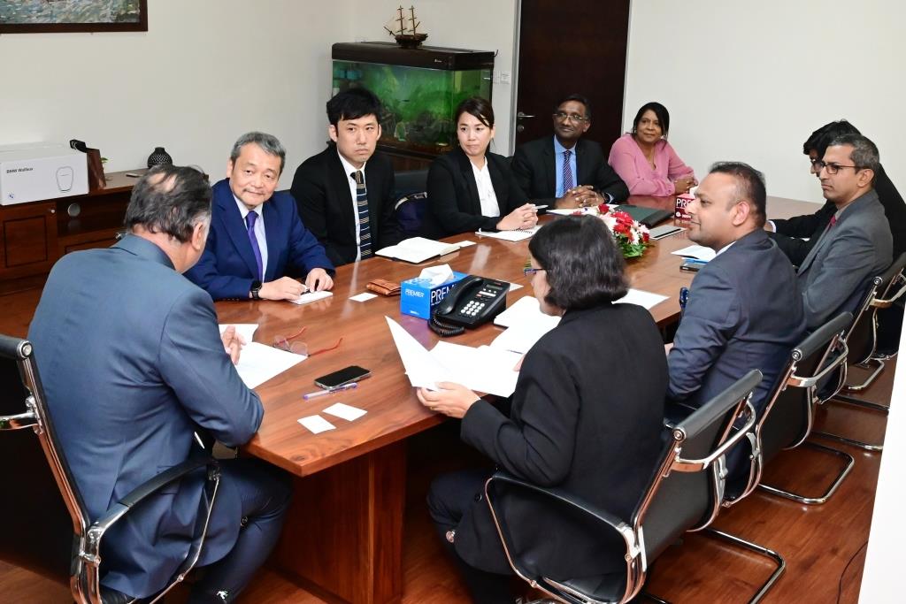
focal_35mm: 45
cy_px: 302
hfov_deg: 43.6
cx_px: 453
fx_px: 1133
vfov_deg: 29.9
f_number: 9
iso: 8000
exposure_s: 1/160
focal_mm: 45
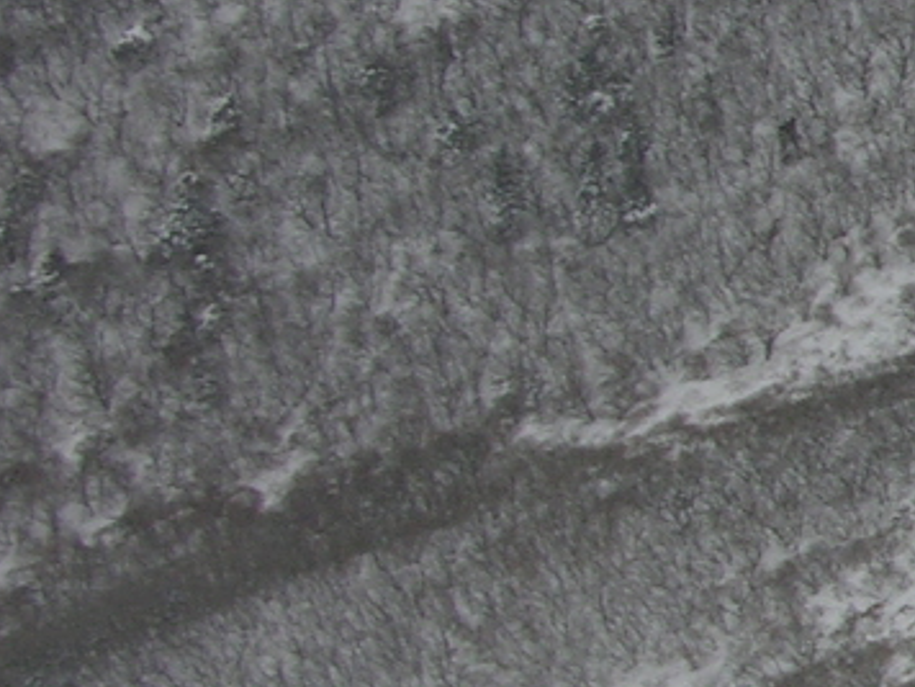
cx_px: 2226
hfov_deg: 9.3
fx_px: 4996
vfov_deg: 7.9
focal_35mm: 189
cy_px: 232
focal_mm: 8.9
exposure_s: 1/208
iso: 50
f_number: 5
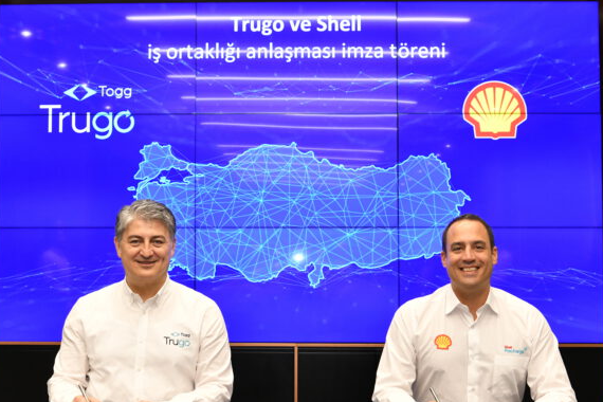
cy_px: 237
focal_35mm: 50
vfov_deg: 26.9
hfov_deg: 39.6
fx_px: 837
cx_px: 281
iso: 2000
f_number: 5.6
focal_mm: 38
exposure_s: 1/160
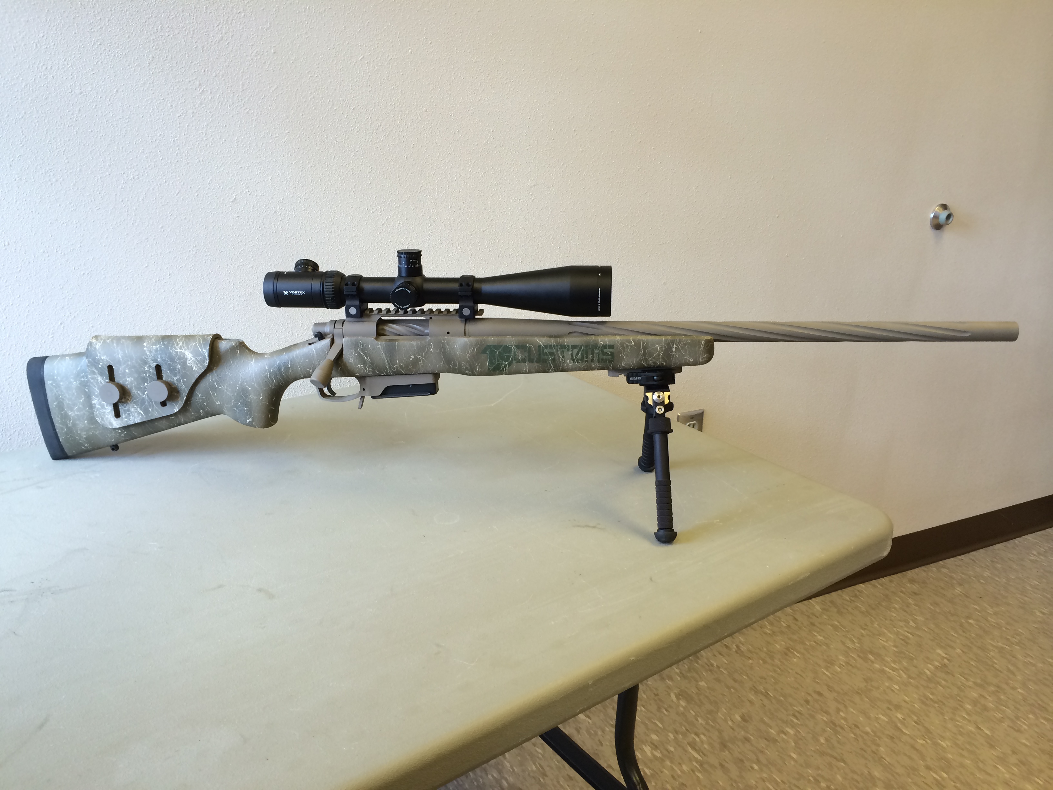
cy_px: 395
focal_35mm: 30
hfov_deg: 60.0
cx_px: 526
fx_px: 913
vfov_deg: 46.8
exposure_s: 1/40
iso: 40
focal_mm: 4.12
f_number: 2.2
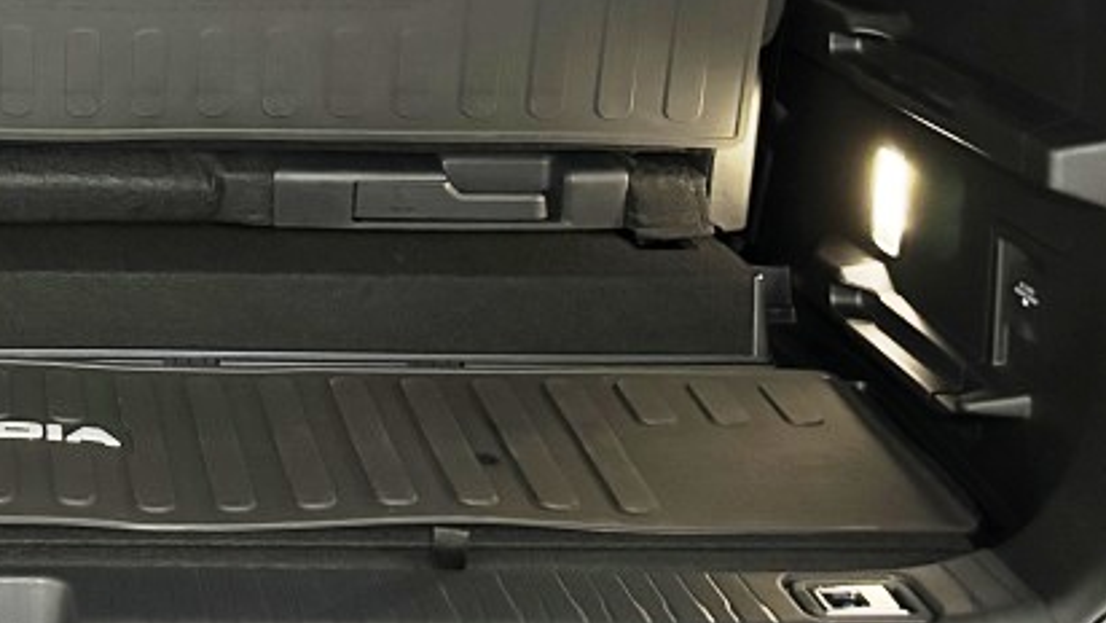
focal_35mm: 65
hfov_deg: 29.6
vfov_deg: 17.6
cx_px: -62
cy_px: -140
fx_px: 1907
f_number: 1.78
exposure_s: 1/30
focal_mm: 6.86
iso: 1250
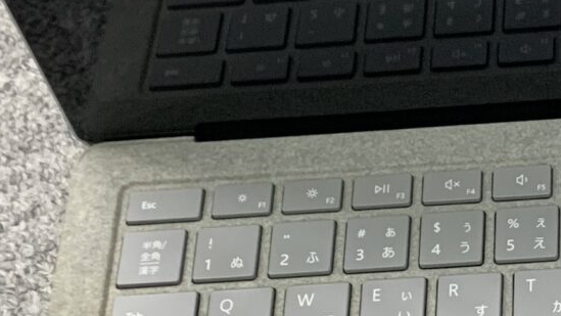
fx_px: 1964
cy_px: 154
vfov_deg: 9.2
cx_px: 661
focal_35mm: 132
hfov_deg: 15.7
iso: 160
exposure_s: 1/60
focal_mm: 4.25
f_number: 1.8
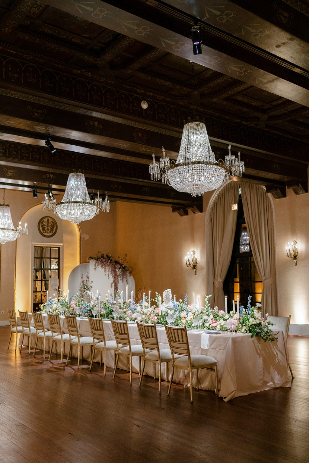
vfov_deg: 54.4
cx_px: 154
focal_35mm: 35
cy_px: 232
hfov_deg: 37.9
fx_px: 451
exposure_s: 1/250
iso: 1600
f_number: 2
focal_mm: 35
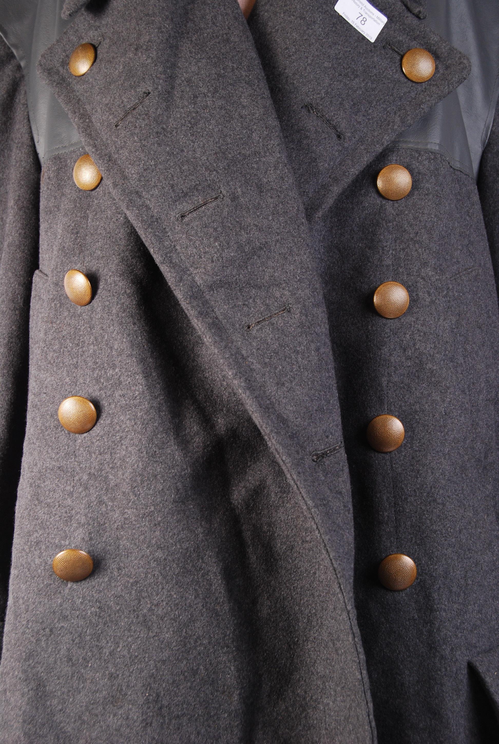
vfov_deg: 35.0
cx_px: 250
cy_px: 372
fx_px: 1179
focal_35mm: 57
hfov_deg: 23.9
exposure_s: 1/125
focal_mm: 38
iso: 400
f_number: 9
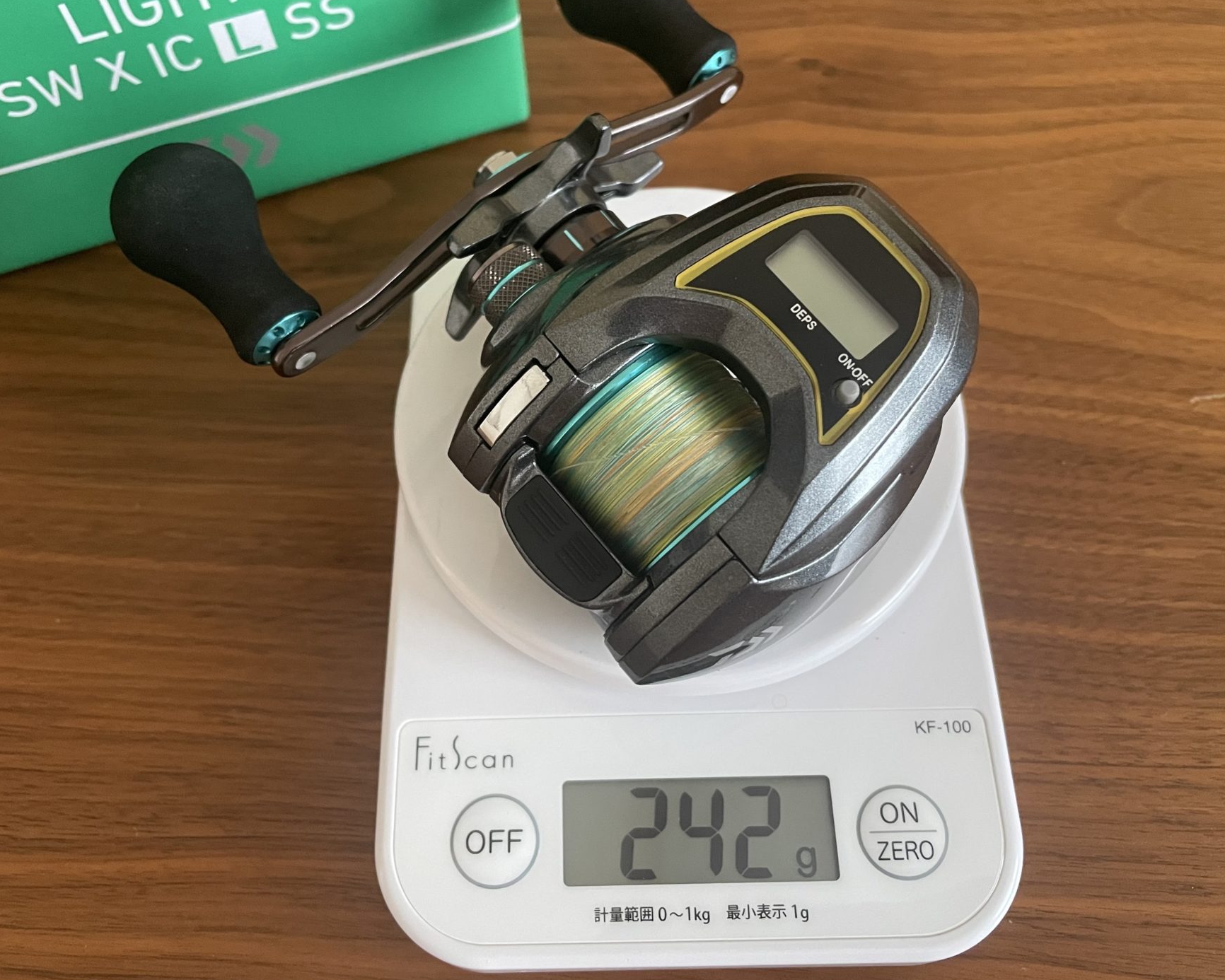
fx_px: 1088
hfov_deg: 58.7
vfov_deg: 48.5
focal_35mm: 30
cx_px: 575
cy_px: 446
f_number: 1.6
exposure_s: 1/60
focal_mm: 4.2
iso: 500
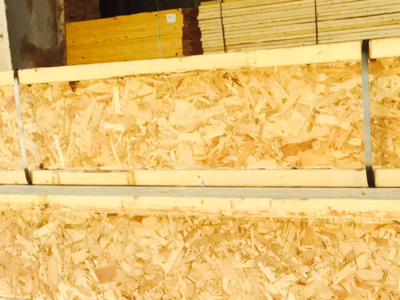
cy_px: 491
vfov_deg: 12.4
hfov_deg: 17.3
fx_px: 1294
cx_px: 377
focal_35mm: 112
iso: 32
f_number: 2.2
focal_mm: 4.15
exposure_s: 1/189
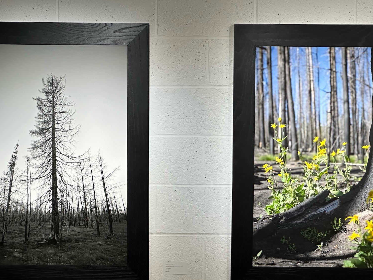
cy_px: 182
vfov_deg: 14.1
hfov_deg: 18.7
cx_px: 189
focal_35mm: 105
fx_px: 1132
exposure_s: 1/60
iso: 200
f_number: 2.8
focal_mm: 9
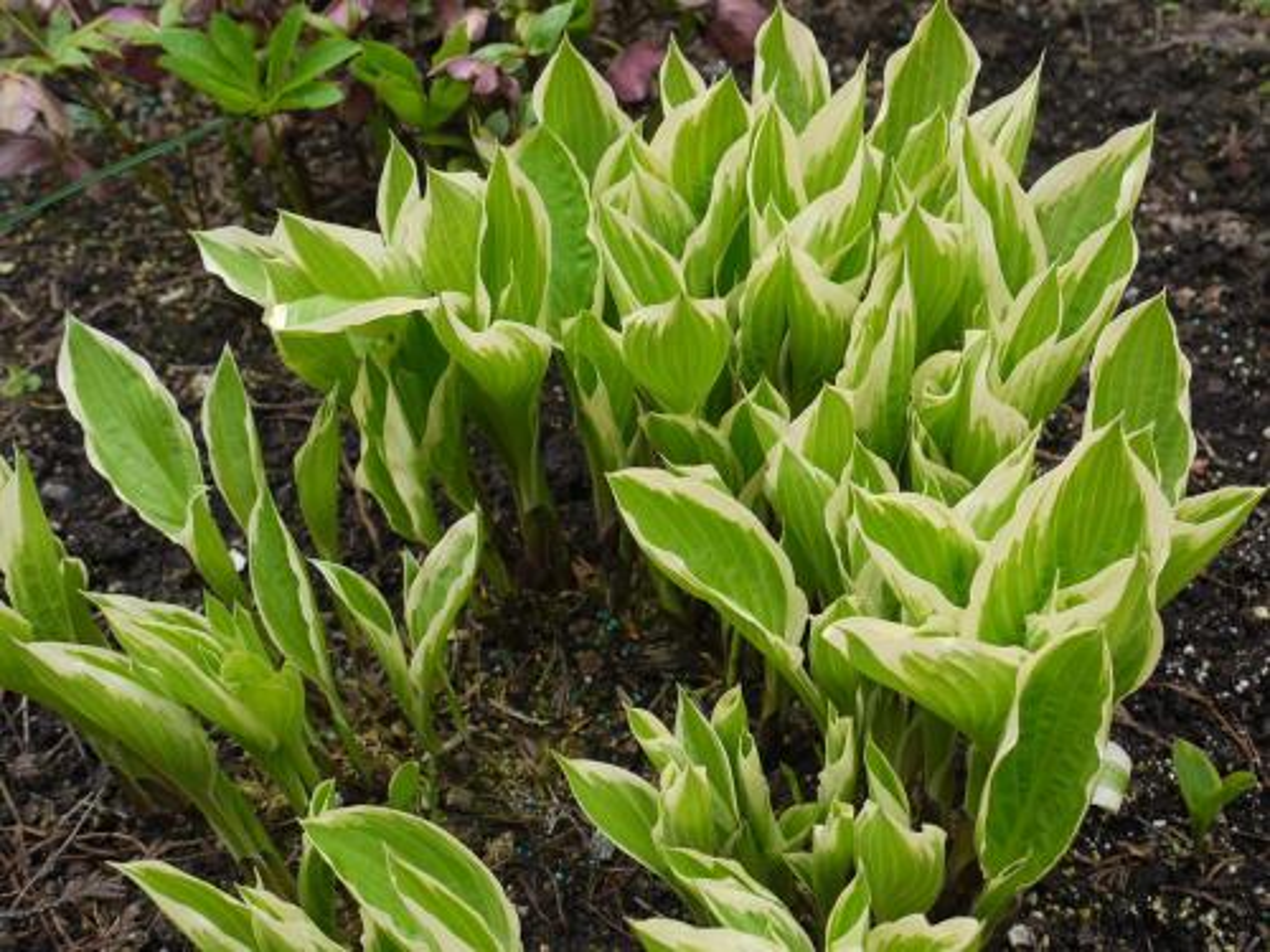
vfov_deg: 26.1
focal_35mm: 56
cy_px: 476
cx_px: 635
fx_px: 2055
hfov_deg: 34.3
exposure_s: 1/80
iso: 200
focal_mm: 28
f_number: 5.1
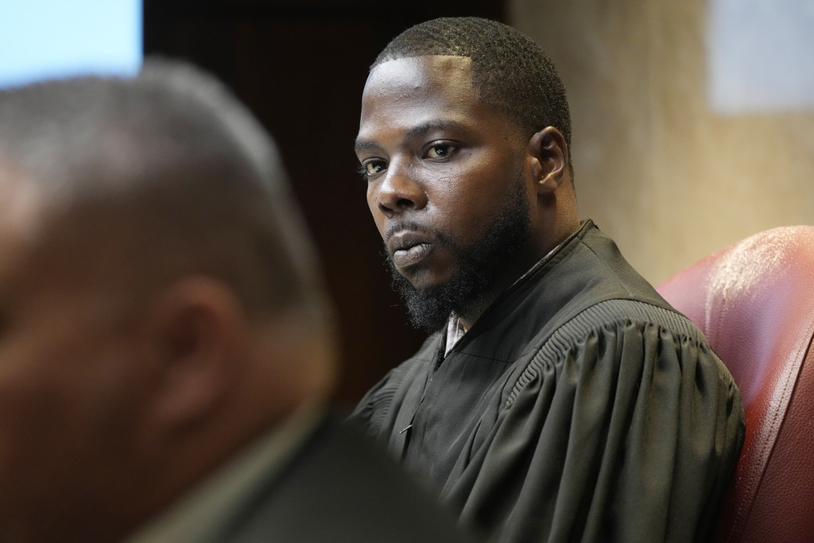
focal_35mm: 192
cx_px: 407
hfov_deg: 10.7
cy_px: 272
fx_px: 4342
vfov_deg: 7.2
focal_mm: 192
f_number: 5.6
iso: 6400
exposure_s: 1/400
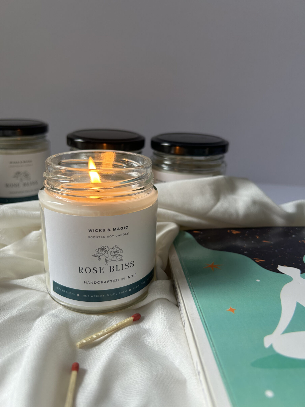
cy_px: 204
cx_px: 152
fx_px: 305
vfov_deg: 67.3
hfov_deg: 53.1
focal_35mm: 26
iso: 32
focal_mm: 5.7
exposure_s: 1/111
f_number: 1.5
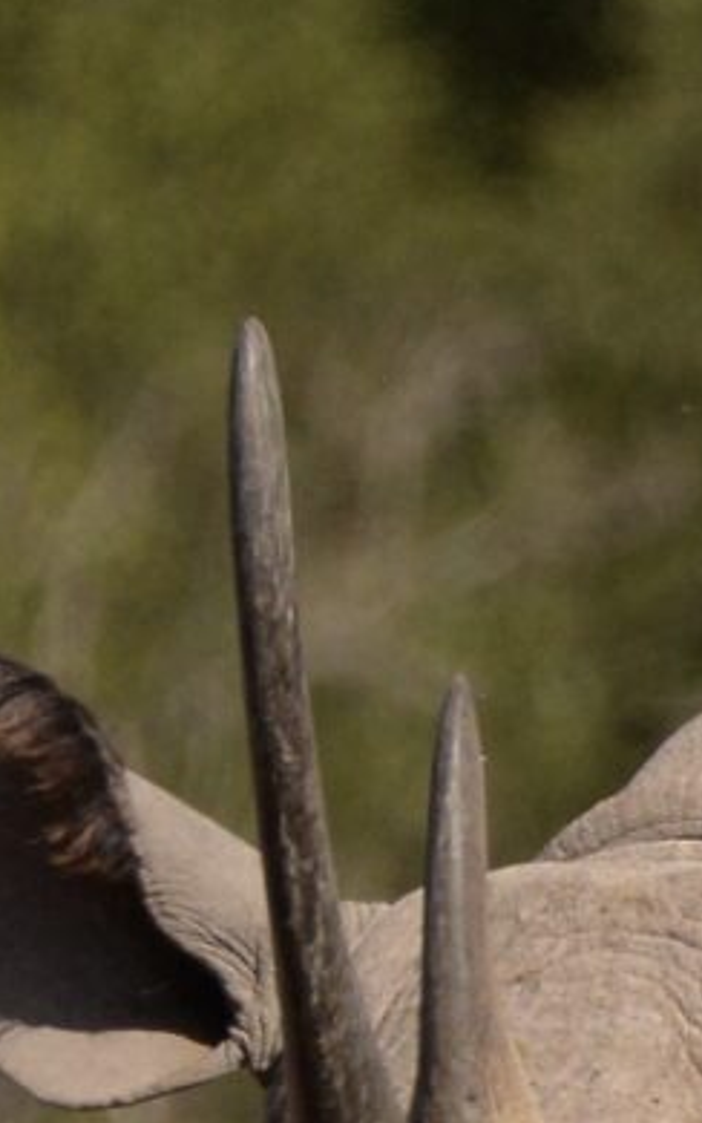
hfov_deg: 0.4
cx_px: 2293
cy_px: 1841
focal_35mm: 3343
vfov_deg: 0.6
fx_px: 102257
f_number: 10
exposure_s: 1/3200
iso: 1250
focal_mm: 500
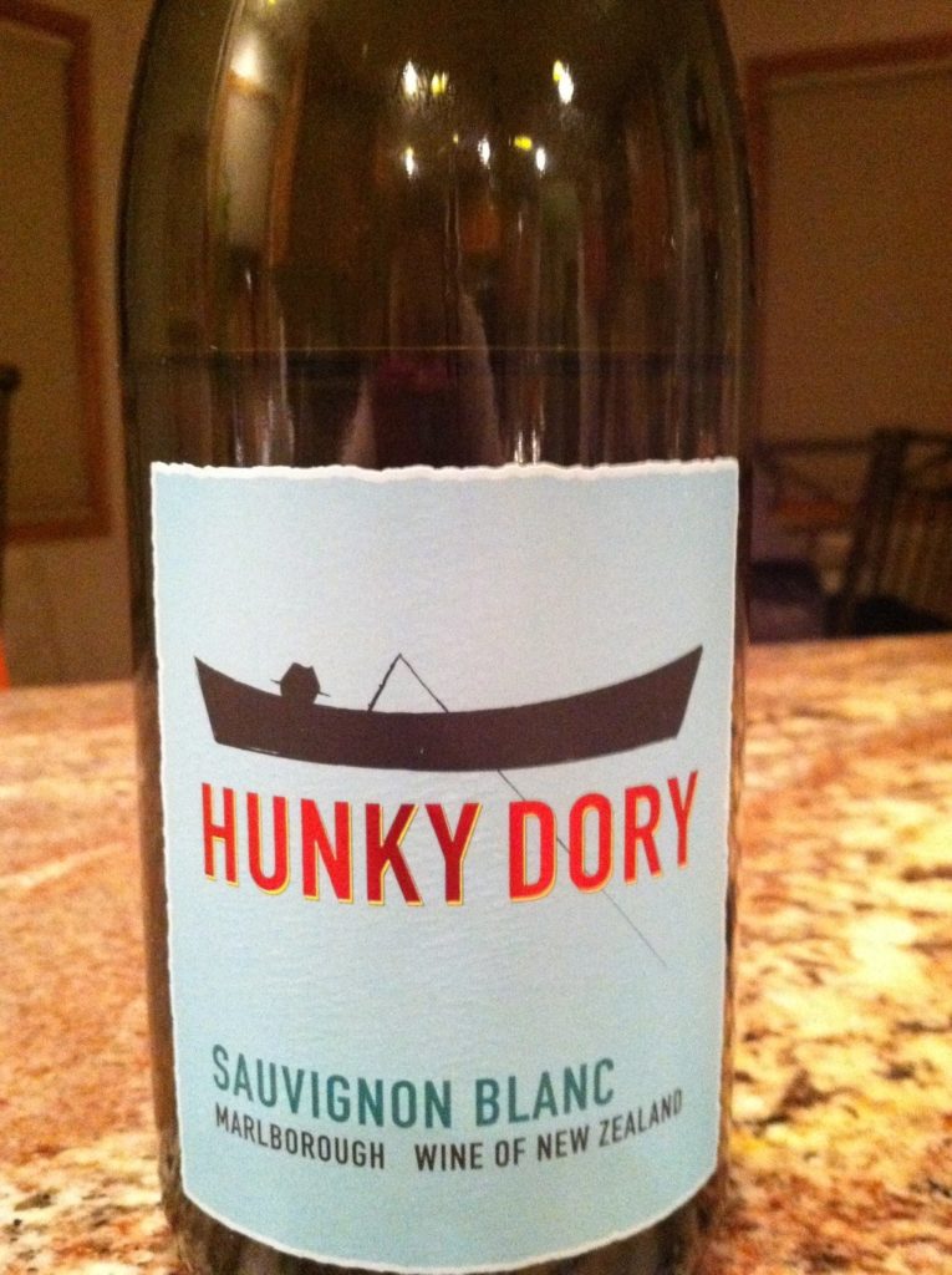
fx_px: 1287
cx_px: 476
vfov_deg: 52.7
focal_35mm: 35
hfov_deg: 40.6
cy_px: 638
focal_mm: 3.85
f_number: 2.8
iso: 1000
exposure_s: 1/15
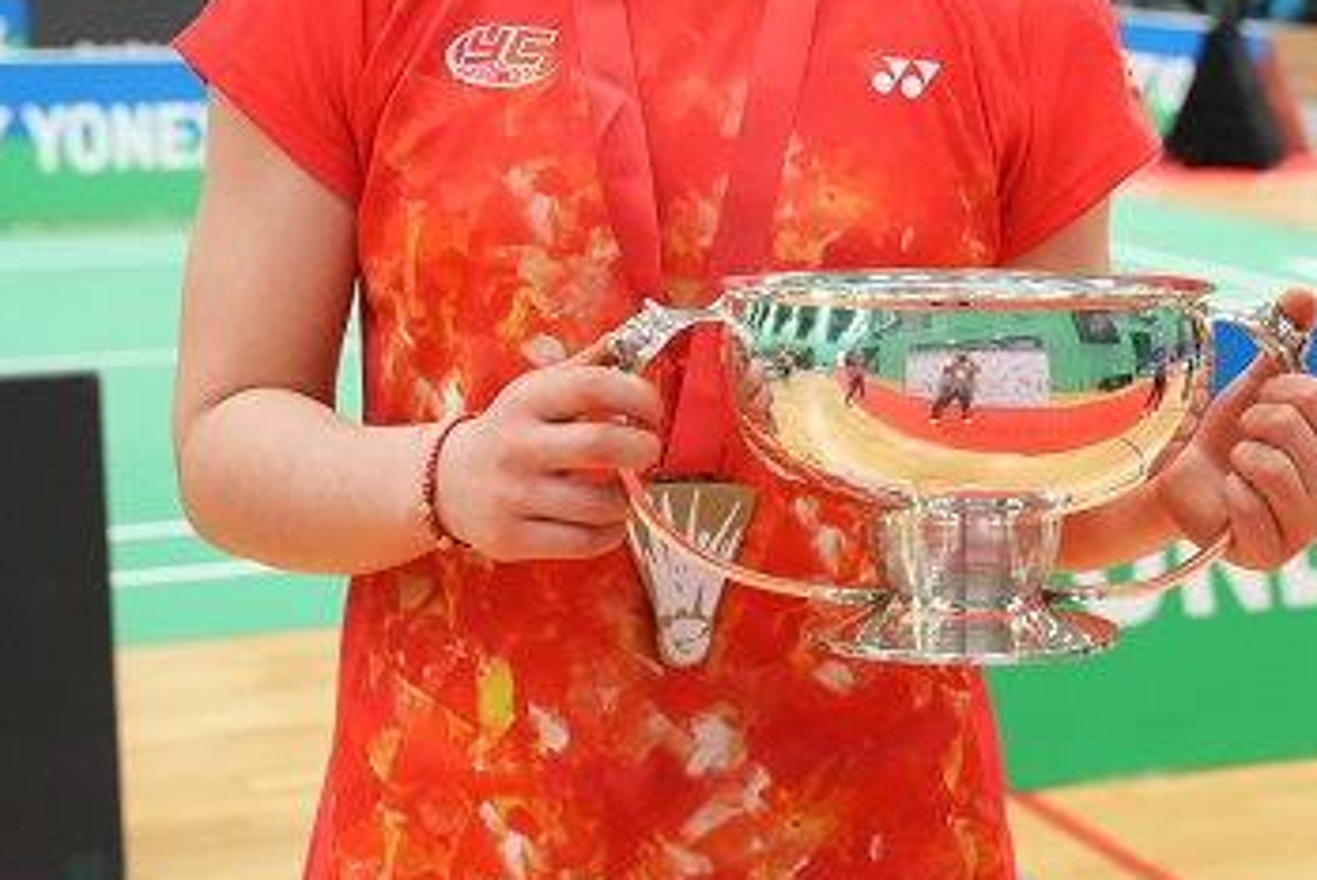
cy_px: 68
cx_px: 792
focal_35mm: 88
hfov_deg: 23.1
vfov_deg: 15.3
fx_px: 3221
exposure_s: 1/400
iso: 6400
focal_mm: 43
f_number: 4.5
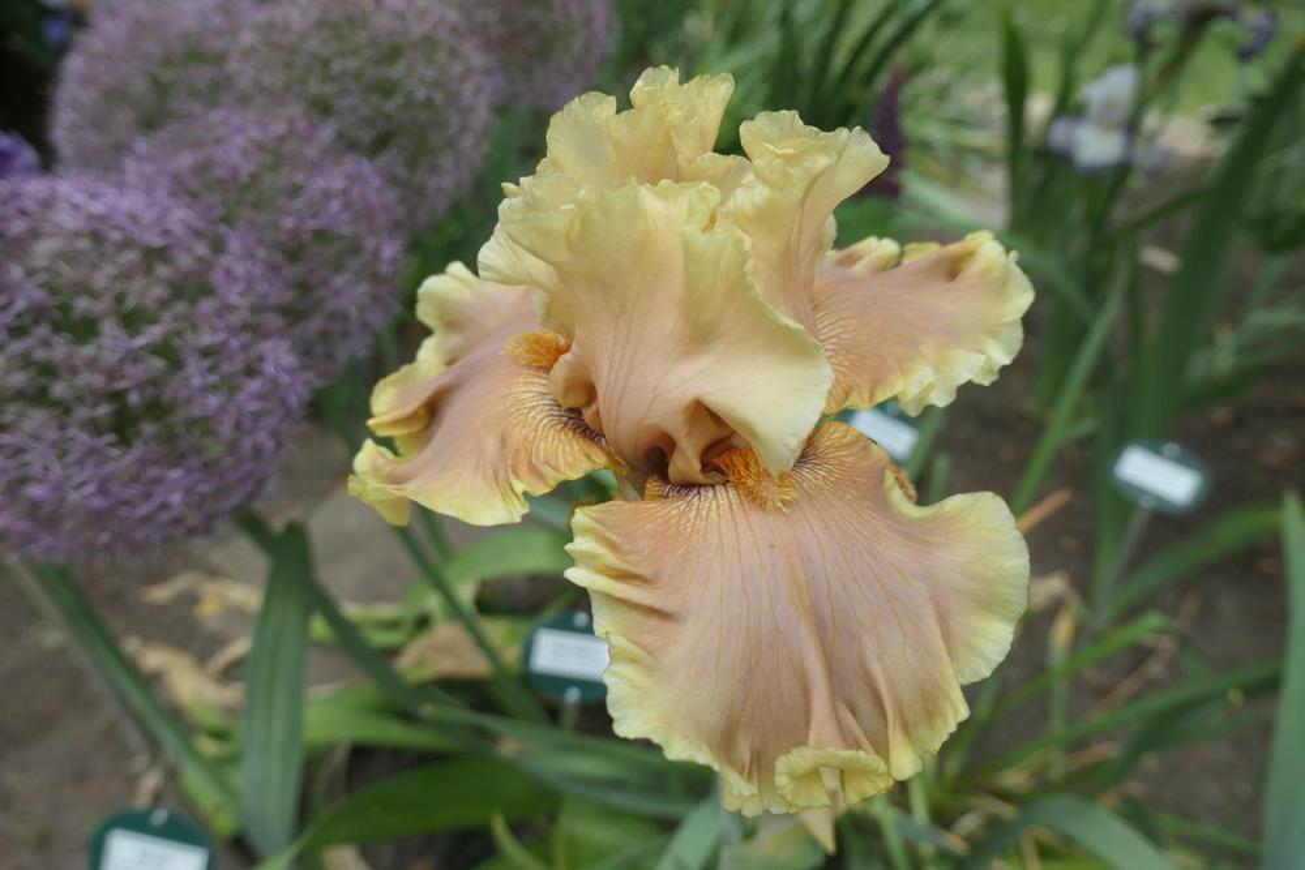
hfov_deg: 73.7
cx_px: 652
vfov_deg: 53.1
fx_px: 870
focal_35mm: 24
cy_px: 435
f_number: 3.3
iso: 200
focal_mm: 8.8
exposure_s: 1/500
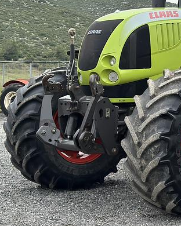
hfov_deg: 15.5
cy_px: 56
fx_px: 643
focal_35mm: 96
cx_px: 216
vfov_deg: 19.8
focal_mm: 6.86
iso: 80
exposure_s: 1/1695
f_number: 1.78
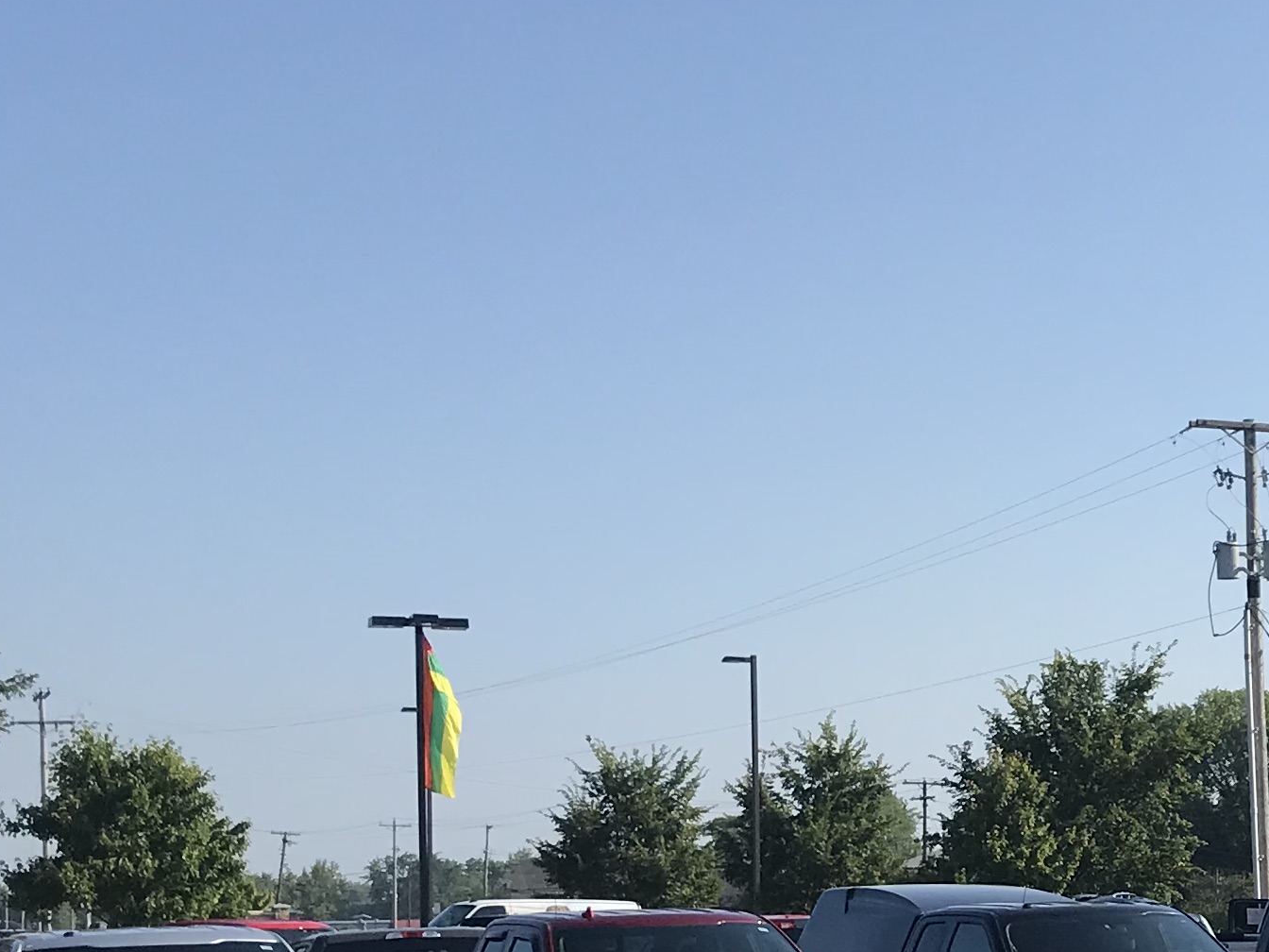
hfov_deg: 21.9
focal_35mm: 84
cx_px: 1427
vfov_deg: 17.3
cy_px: 892
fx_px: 3079
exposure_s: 1/3096
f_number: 1.8
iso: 20
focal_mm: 3.99
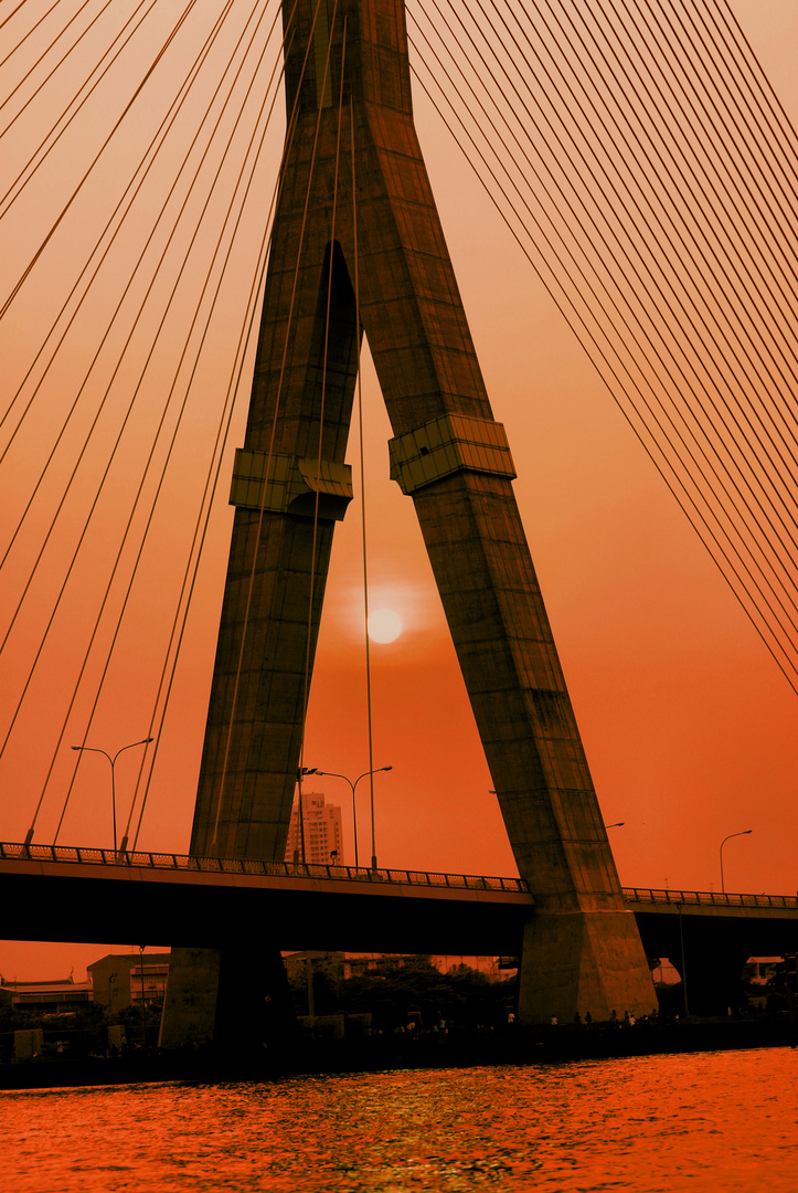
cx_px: 399
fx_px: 3481
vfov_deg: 19.4
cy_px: 596
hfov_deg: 13.1
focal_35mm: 105
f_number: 6.3
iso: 100
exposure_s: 1/160
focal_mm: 70
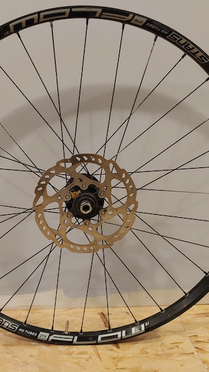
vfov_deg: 54.0
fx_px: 365
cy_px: 183
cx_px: 76
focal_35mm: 37
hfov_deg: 31.8
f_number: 1.5
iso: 200
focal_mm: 4.23
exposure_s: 1/30
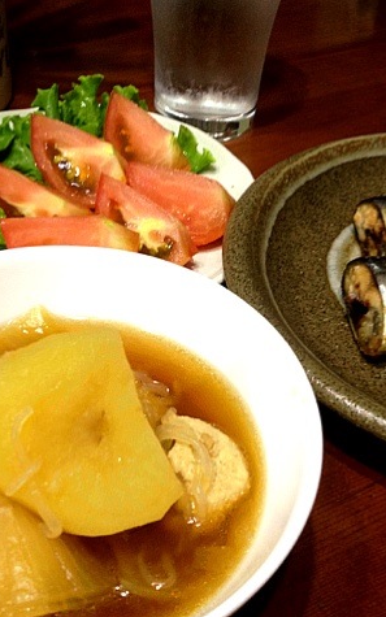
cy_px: 309
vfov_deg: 40.3
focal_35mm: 50
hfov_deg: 25.8
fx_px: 841
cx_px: 181
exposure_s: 1/20
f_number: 2.4
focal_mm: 4.28
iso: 100
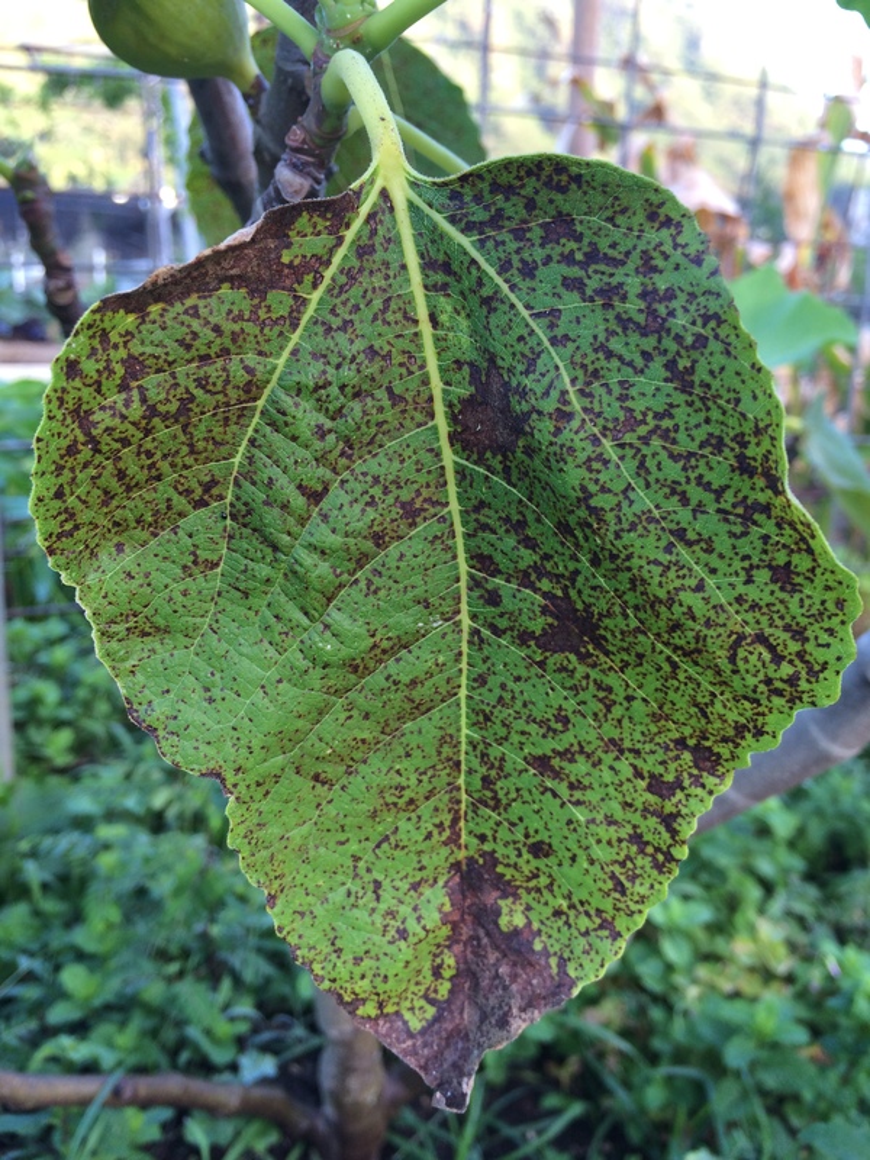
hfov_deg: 48.2
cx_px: 435
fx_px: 972
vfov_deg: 61.7
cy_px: 580
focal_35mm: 29
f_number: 2.2
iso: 40
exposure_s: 1/60
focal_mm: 4.15
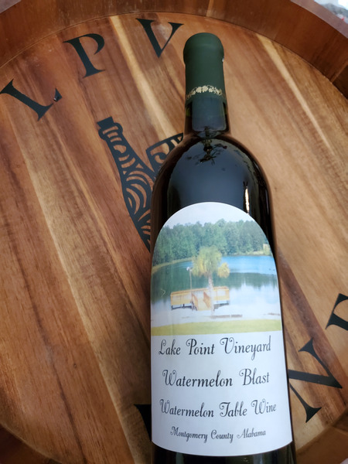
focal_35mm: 26
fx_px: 349
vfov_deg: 67.3
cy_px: 232
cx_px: 174
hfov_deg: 53.1
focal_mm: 4.3
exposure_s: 1/40
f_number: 1.5
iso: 320
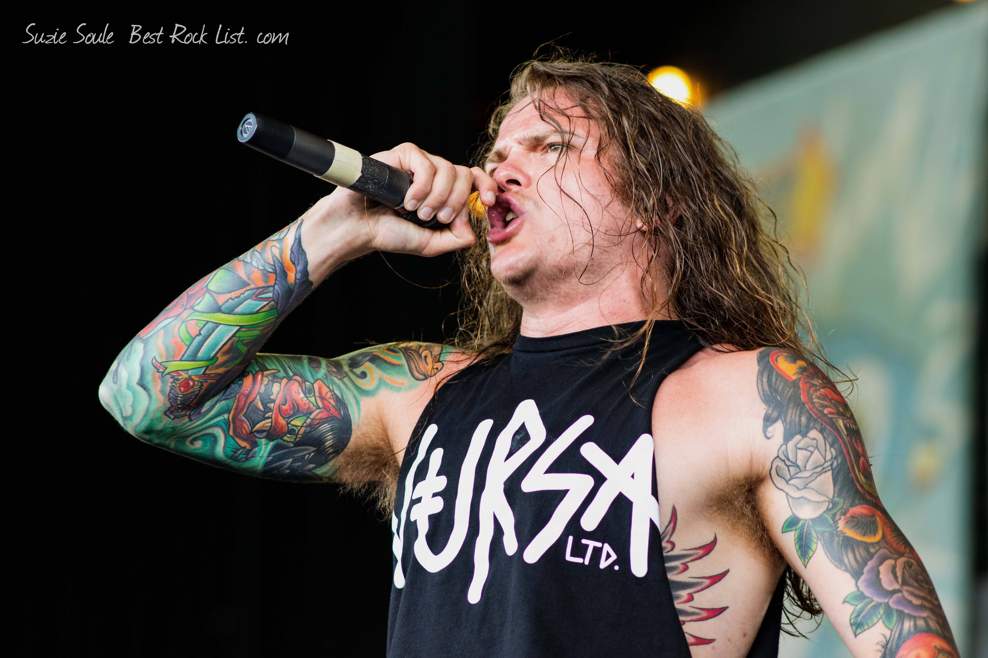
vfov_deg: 10.8
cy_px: 329
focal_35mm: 128
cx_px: 494
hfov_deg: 16.1
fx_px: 3499
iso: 800
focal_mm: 85
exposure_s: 1/125
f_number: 2.8
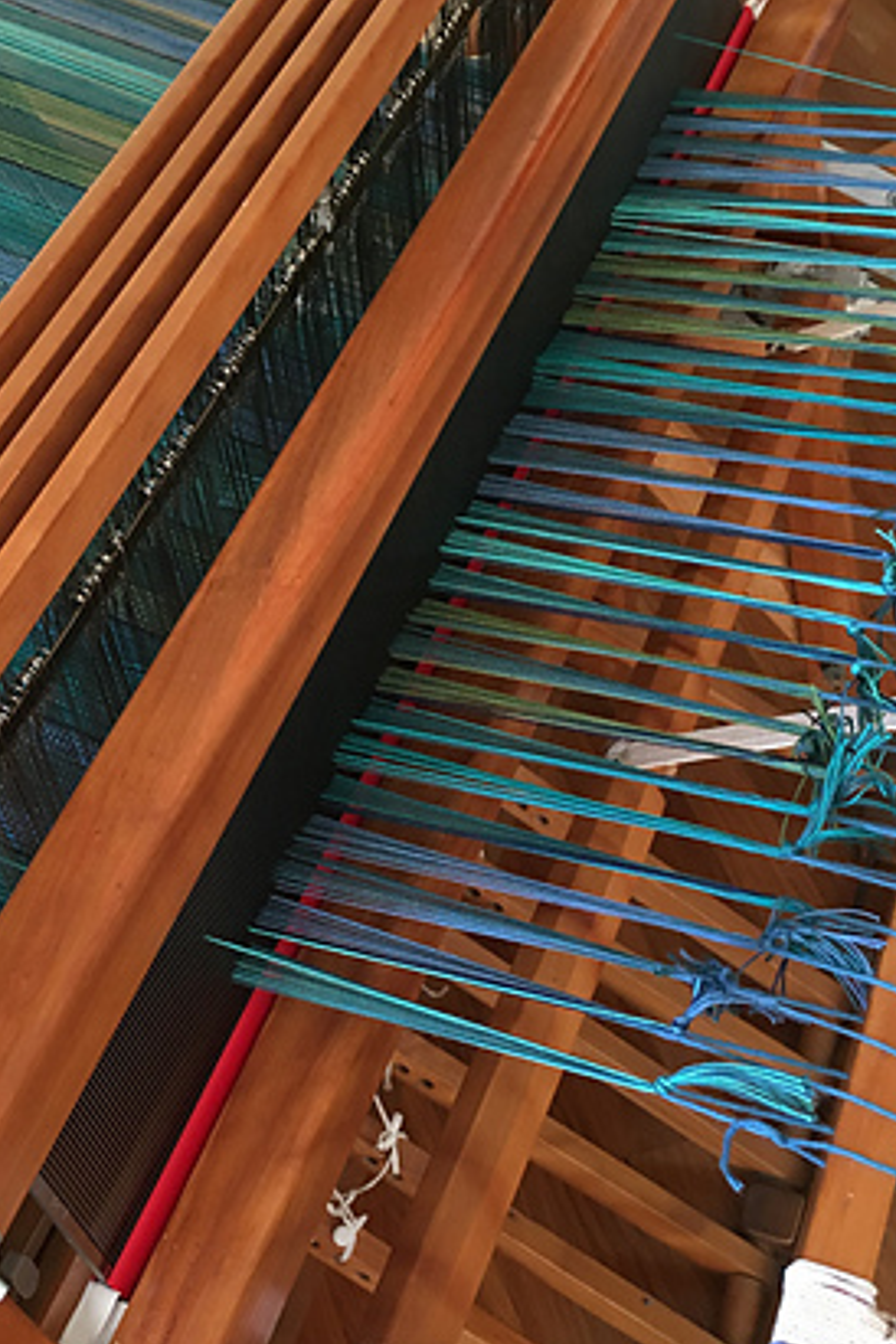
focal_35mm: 47
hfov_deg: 28.2
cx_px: 226
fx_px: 1755
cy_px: 700
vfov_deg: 41.9
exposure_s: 1/30
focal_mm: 4.15
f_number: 2.2
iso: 100
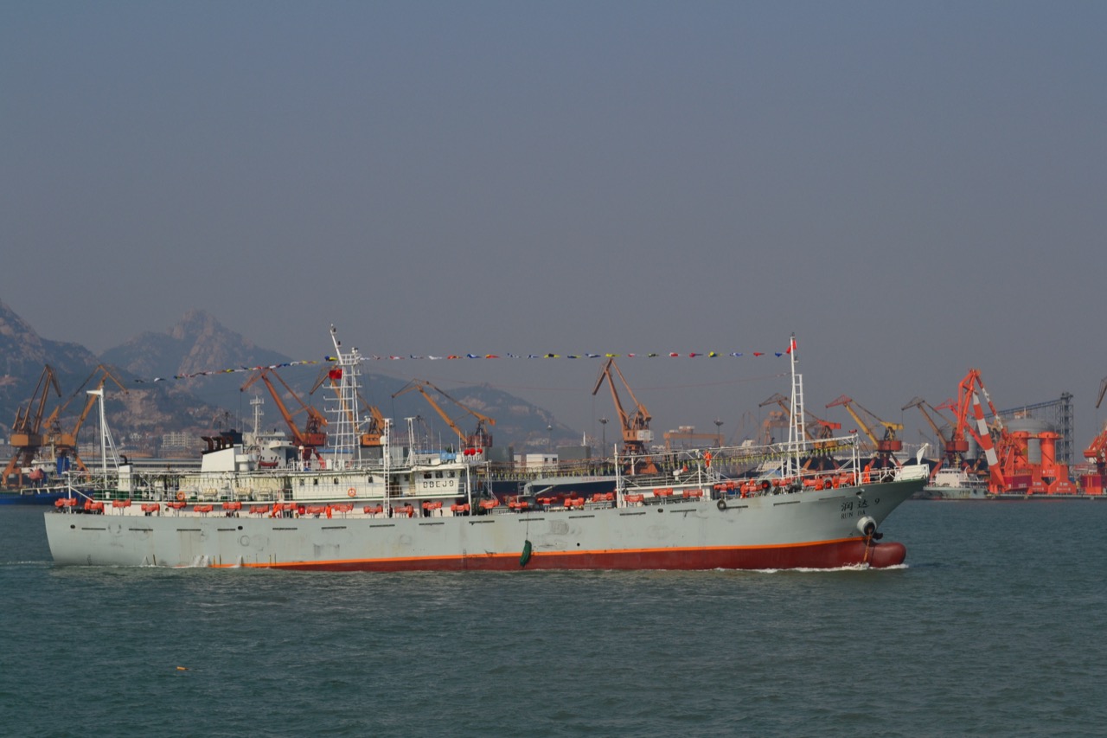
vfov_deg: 16.5
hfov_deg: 24.6
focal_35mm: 82
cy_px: 369
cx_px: 554
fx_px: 2536
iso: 250
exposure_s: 1/500
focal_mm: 55
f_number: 11
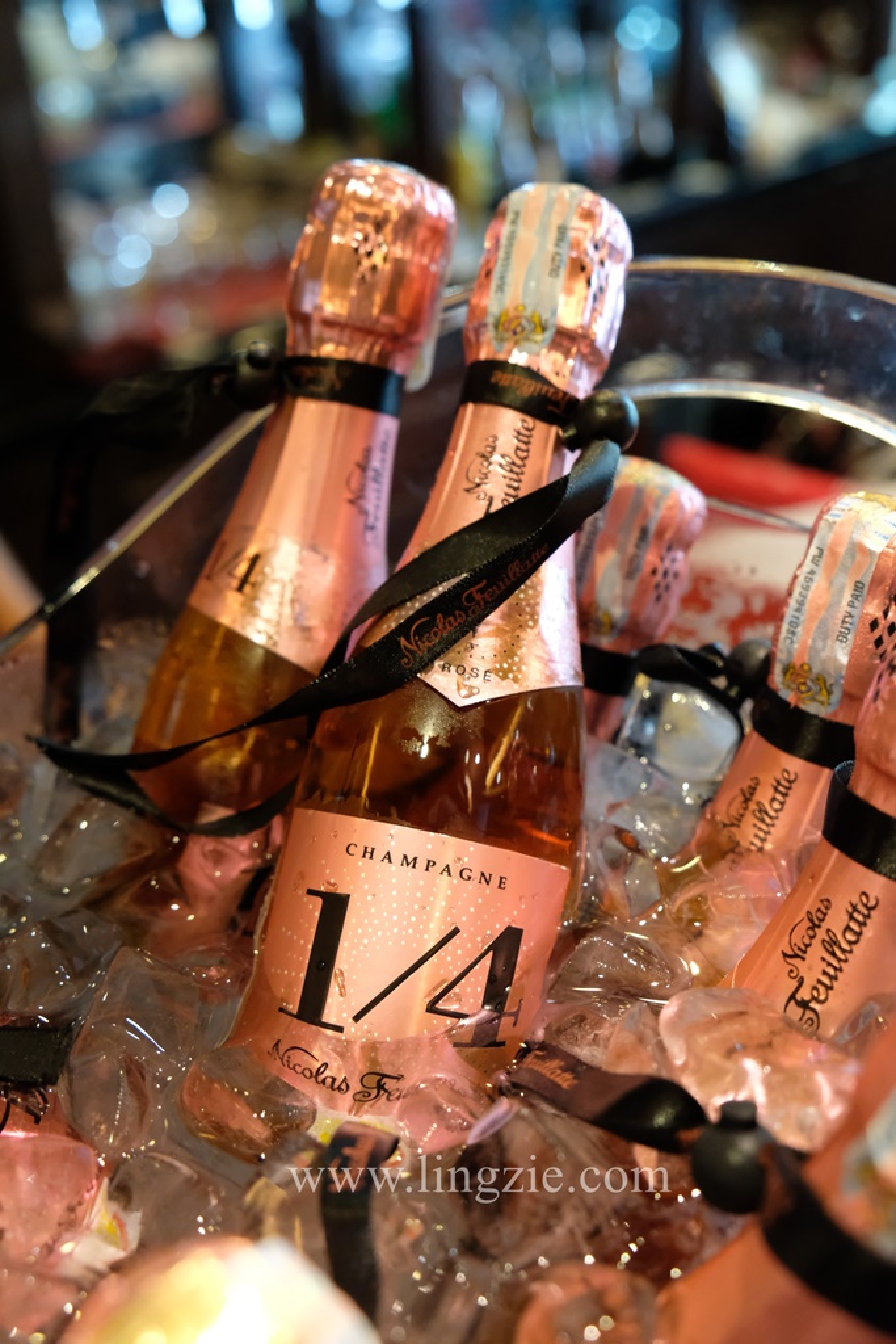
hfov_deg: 36.9
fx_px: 1343
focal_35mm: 36
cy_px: 672
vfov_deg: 53.1
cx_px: 448
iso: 5000
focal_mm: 24.3
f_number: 4
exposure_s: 1/30
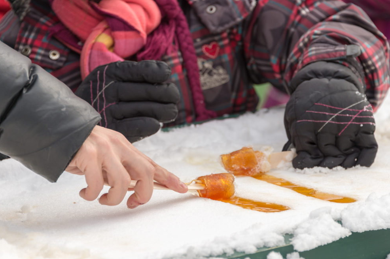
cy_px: 154
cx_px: 210
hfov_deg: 6.4
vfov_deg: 4.3
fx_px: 3464
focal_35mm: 320
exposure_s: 1/640
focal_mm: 250
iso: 400
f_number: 6.3
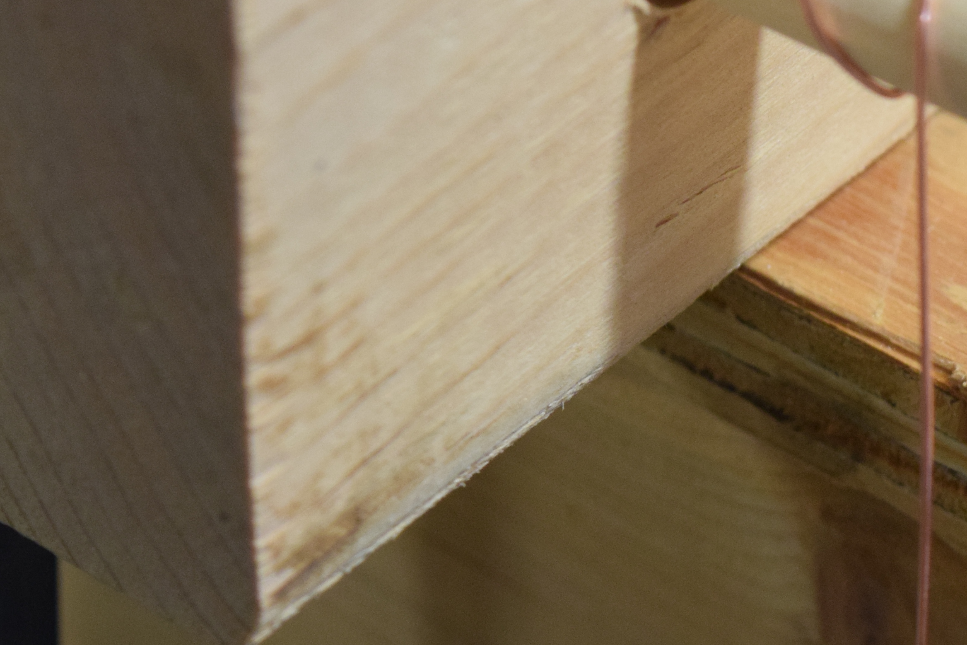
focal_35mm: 185
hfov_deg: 11.0
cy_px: 246
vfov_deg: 7.4
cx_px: 896
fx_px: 4969
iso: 1250
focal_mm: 48
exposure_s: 1/60
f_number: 5.3
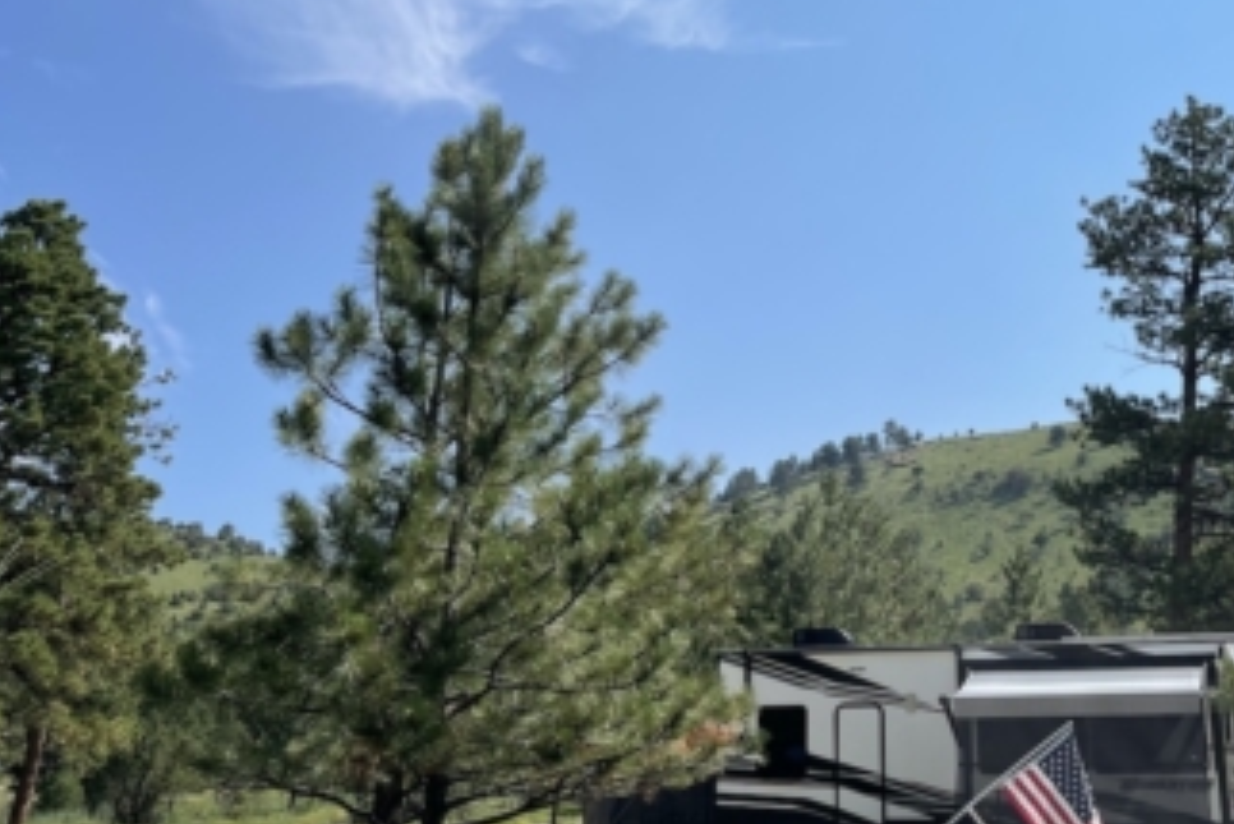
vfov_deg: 31.9
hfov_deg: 45.8
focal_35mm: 42
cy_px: 351
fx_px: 1440
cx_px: 801
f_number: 1.6
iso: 32
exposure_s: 1/5618
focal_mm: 5.1
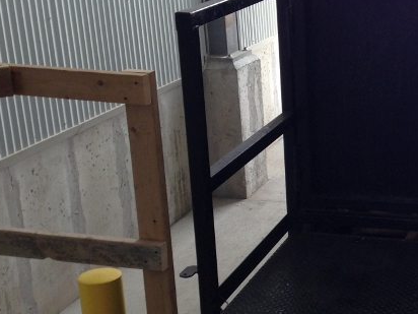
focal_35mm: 82
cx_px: 456
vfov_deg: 18.0
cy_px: 184
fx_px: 990
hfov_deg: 22.5
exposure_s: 1/121
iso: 50
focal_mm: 4.12
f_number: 2.4
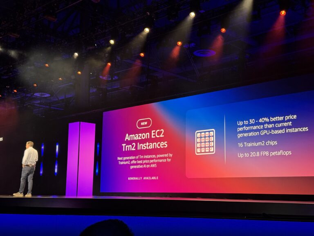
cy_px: 118
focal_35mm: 48
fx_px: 435
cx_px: 157
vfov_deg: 30.3
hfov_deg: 39.7
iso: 250
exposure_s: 1/35
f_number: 1.78
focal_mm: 6.76
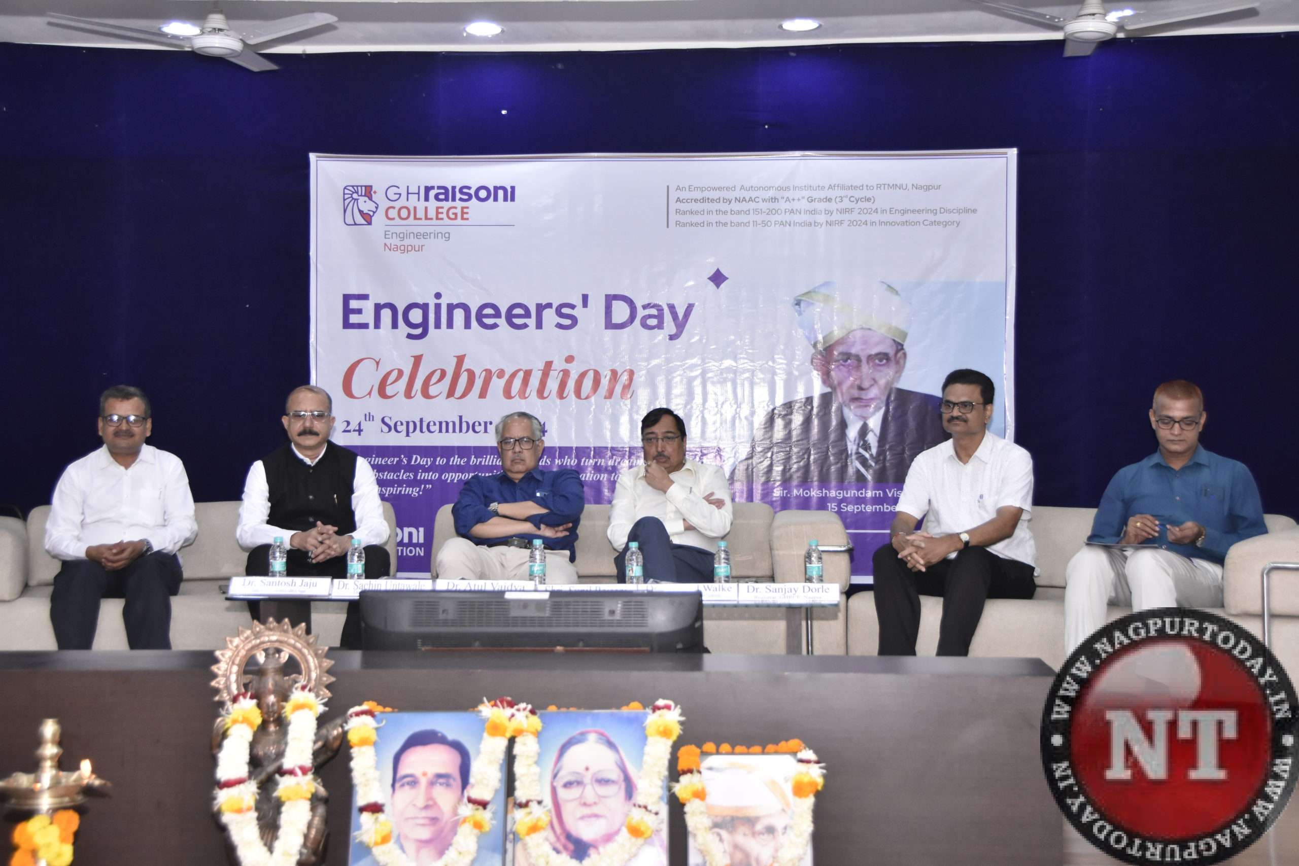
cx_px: 650
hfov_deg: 41.1
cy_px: 433
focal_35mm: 48
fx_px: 1732
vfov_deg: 28.1
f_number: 4.2
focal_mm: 32
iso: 1600
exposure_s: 1/200
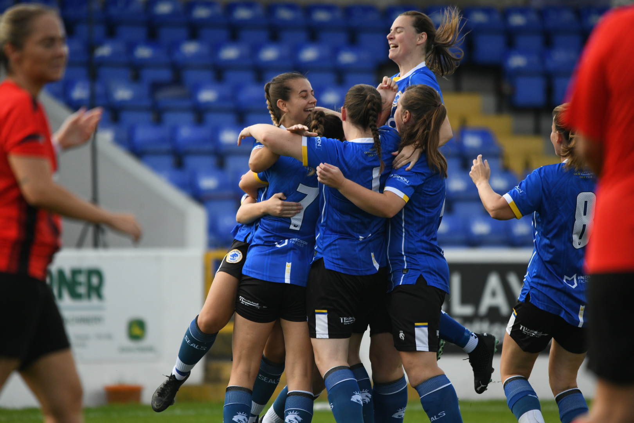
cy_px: 212
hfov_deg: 3.4
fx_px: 10566
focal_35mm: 600
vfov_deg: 2.3
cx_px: 317
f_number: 6.3
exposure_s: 1/3200
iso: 2000
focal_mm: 600
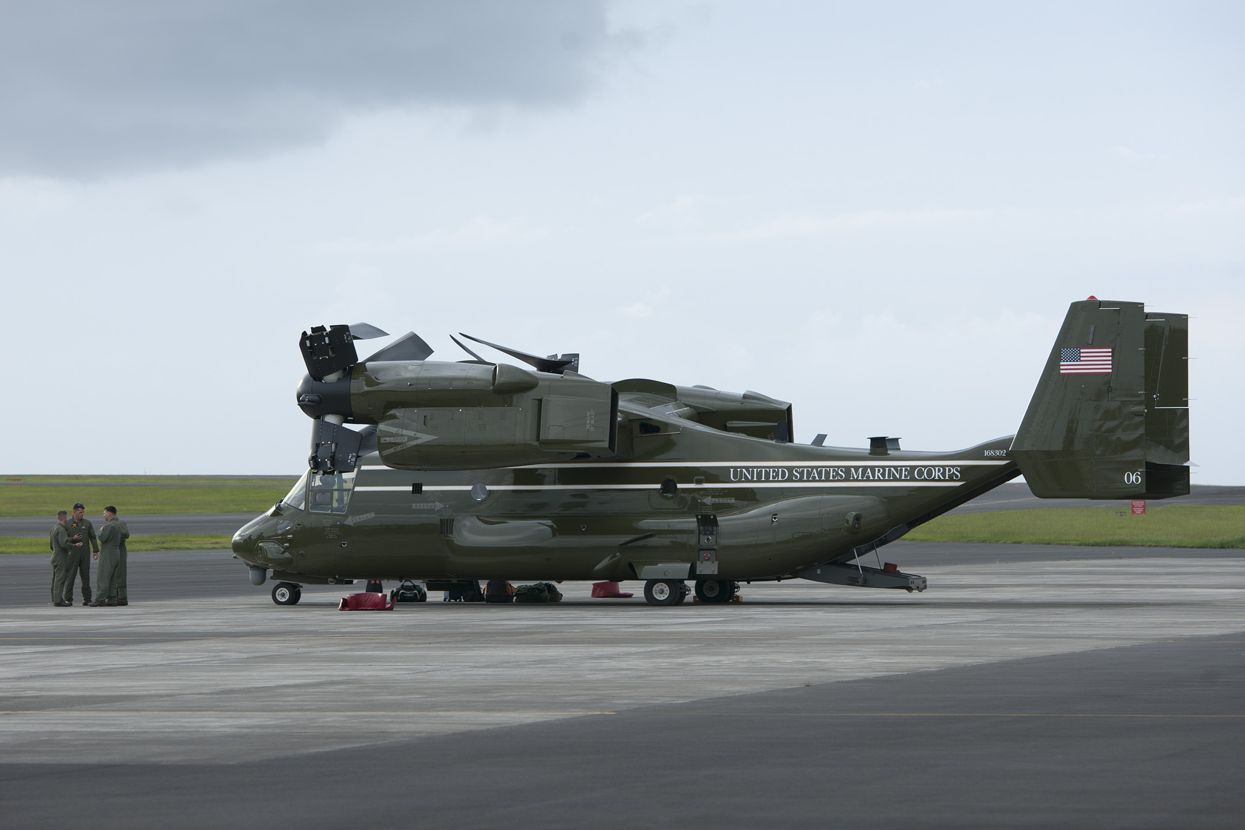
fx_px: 4668
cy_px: 415
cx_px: 622
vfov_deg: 10.2
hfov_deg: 15.2
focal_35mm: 135
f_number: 5
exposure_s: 1/320
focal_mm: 135
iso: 200
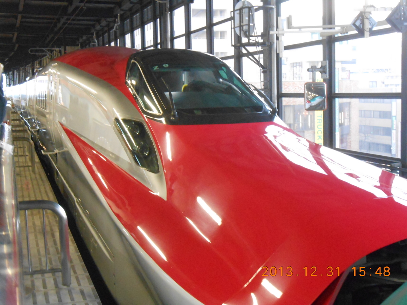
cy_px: 152
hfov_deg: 34.3
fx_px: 658
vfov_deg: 26.1
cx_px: 204
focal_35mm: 56
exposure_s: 1/10
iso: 800
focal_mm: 10
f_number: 5.2
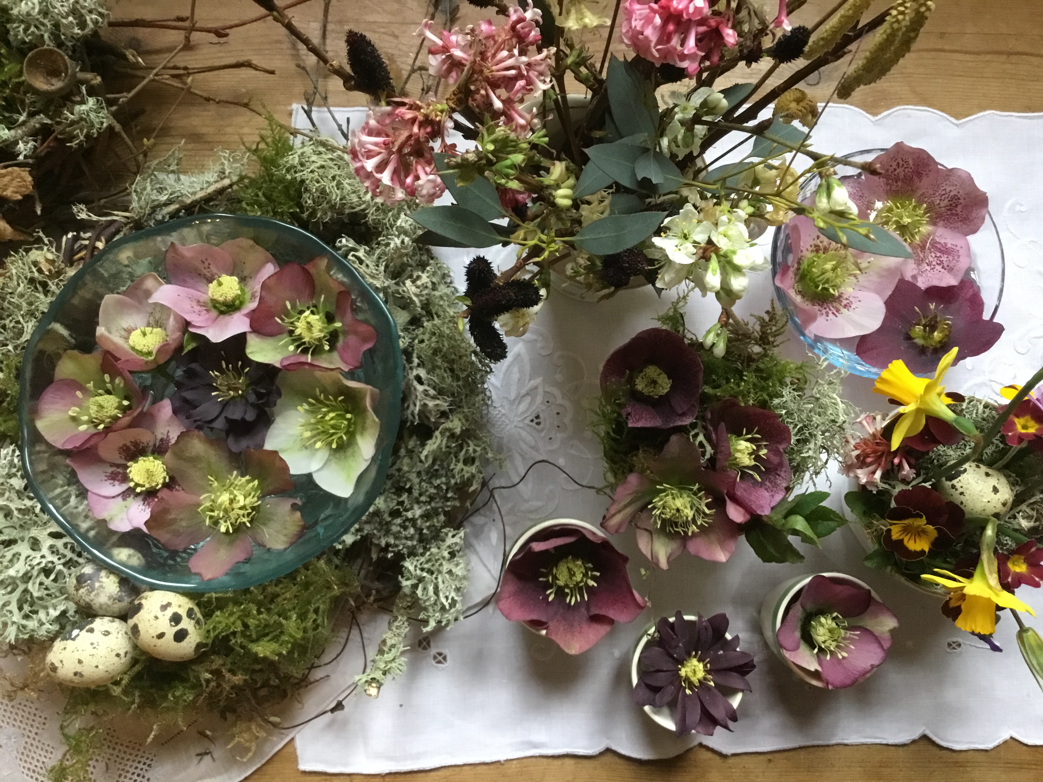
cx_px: 522
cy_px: 391
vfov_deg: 45.4
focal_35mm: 31
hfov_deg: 58.4
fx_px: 934
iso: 200
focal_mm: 3.3
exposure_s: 1/25
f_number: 2.4
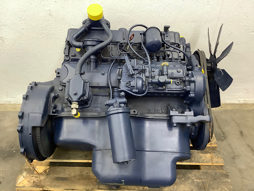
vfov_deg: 45.4
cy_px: 96
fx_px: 227
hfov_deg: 58.3
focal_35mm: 31
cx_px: 127
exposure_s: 1/50
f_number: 2.4
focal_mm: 3.3
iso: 250
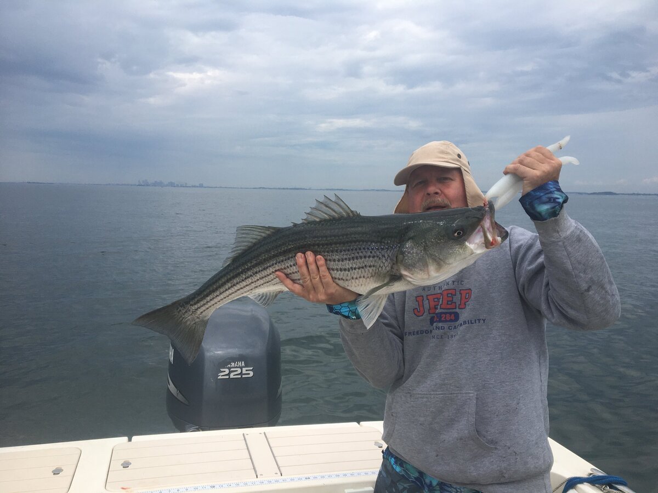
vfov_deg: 48.2
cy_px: 246
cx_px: 329
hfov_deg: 61.7
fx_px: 551
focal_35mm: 29
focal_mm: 4.15
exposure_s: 1/1923
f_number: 2.2
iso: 25
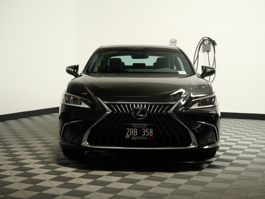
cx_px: 132
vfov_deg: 27.0
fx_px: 413
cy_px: 100
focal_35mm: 54
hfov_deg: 35.5
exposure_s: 1/200
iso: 200
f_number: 4.6
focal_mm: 27
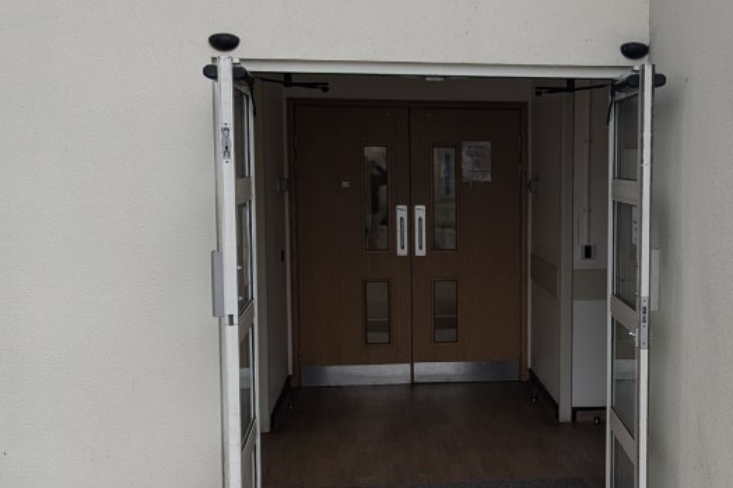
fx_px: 1160
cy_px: 266
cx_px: 557
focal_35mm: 57
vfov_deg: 23.8
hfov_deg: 34.3
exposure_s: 1/109
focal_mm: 6.81
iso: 38
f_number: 1.85
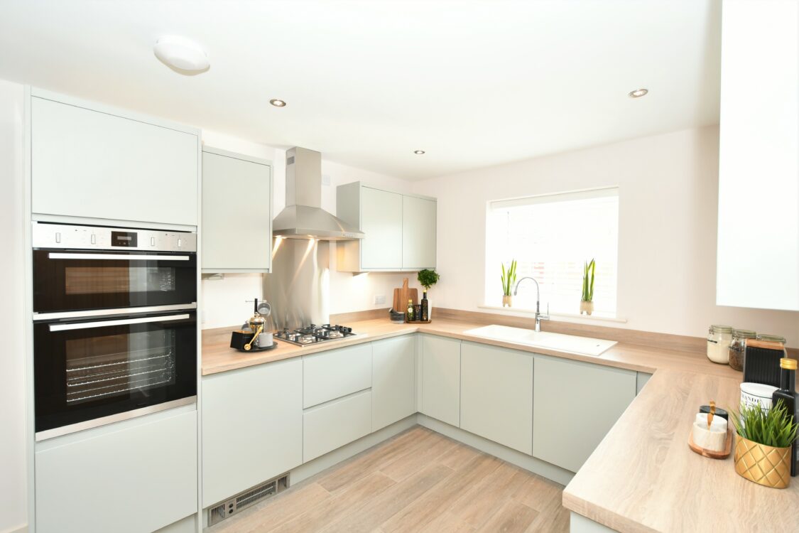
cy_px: 266
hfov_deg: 100.4
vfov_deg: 77.3
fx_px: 333
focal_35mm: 15
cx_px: 400
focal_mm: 10
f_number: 4
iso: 280
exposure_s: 1/60
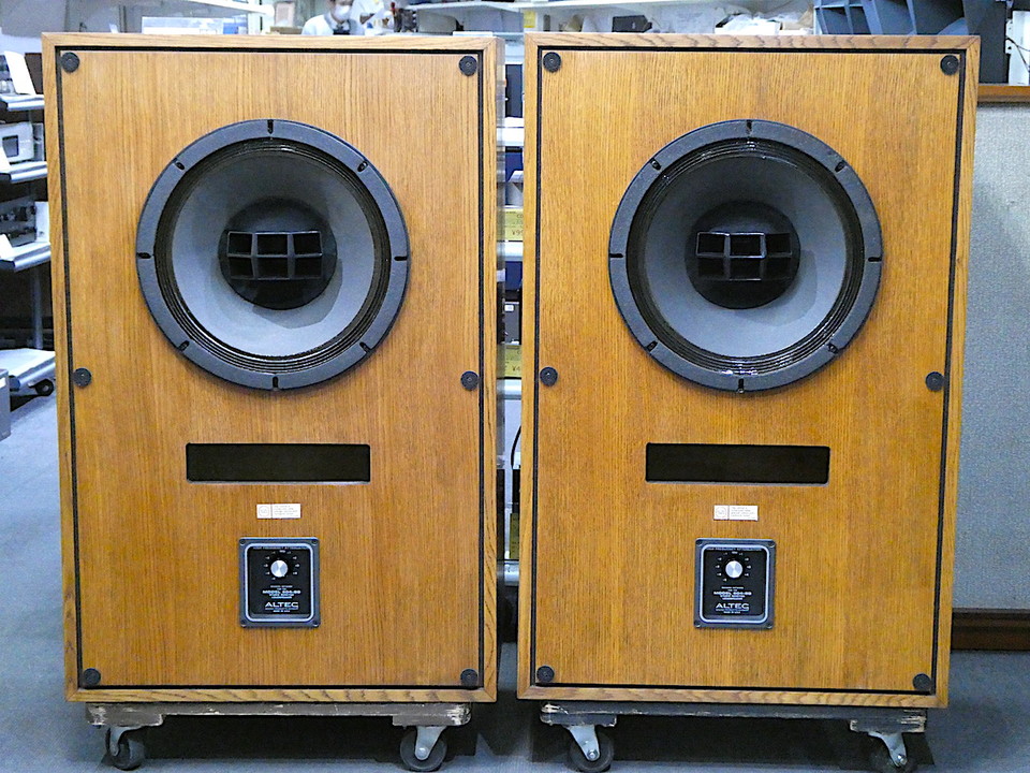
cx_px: 515
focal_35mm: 61
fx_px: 1815
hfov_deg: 31.7
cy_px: 386
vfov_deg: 24.0
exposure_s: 1/20
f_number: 4.3
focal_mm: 10.9
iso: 1600
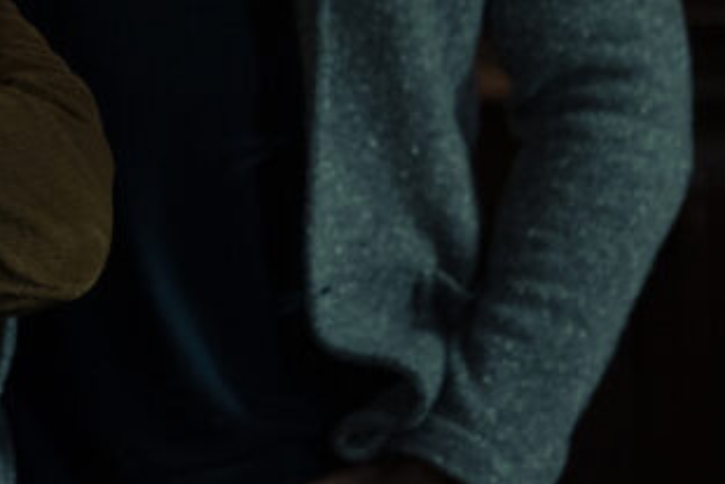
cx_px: -77
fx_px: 4392
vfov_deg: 6.3
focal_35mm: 218
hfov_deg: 9.3
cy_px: -118
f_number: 2.8
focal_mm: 66
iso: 5000
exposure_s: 1/125
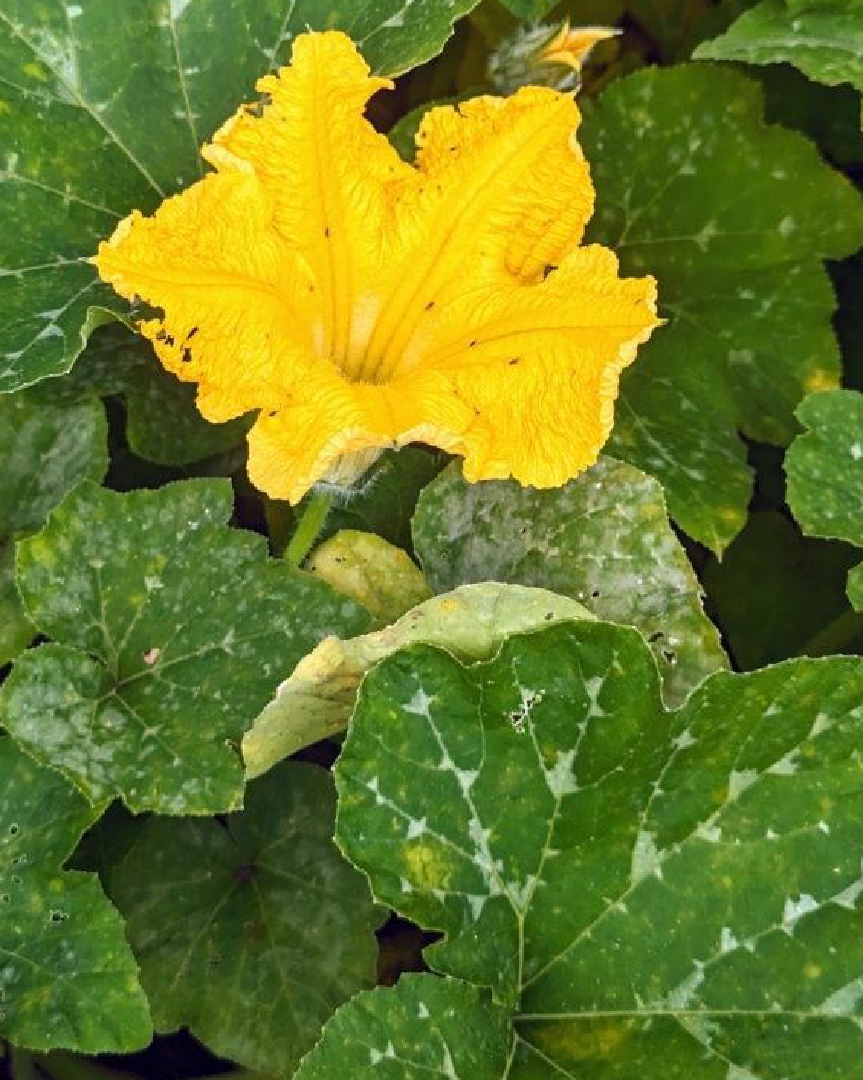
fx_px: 2172
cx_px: 341
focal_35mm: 68
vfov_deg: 27.9
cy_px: 449
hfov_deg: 22.4
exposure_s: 1/1520
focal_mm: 6.81
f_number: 1.85
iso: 45
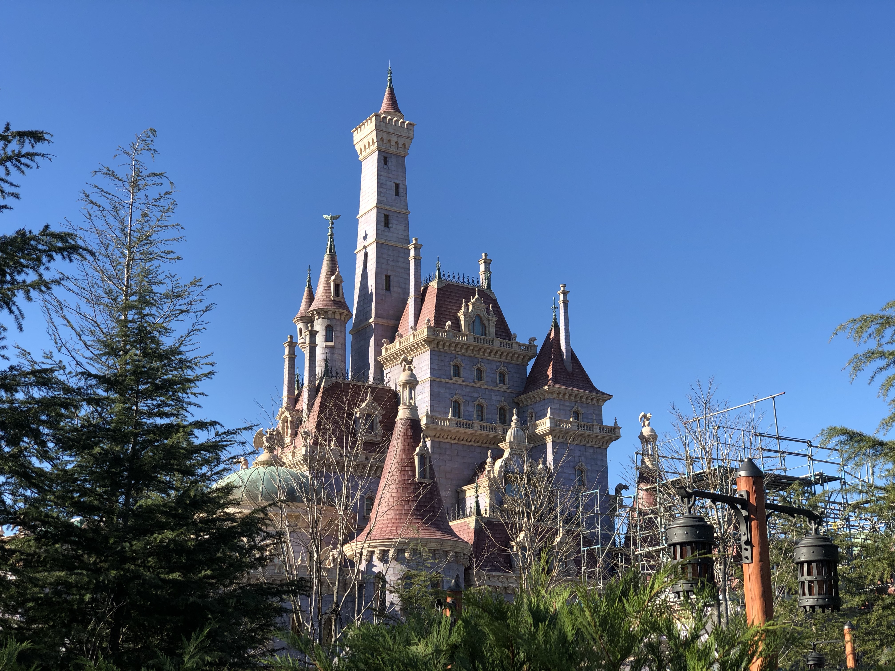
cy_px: 336
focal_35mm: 52
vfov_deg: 28.0
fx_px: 1344
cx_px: 448
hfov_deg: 36.8
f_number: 2.4
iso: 16
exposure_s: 1/750
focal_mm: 6
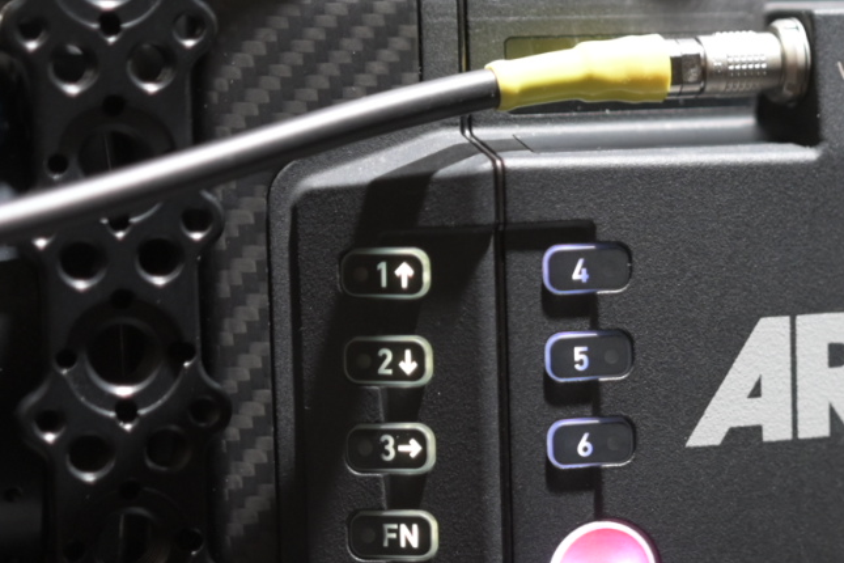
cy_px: 309
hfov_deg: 17.8
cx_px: 756
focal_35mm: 113
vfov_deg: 12.1
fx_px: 2649
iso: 800
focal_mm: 30
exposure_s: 1/320
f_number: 1.8
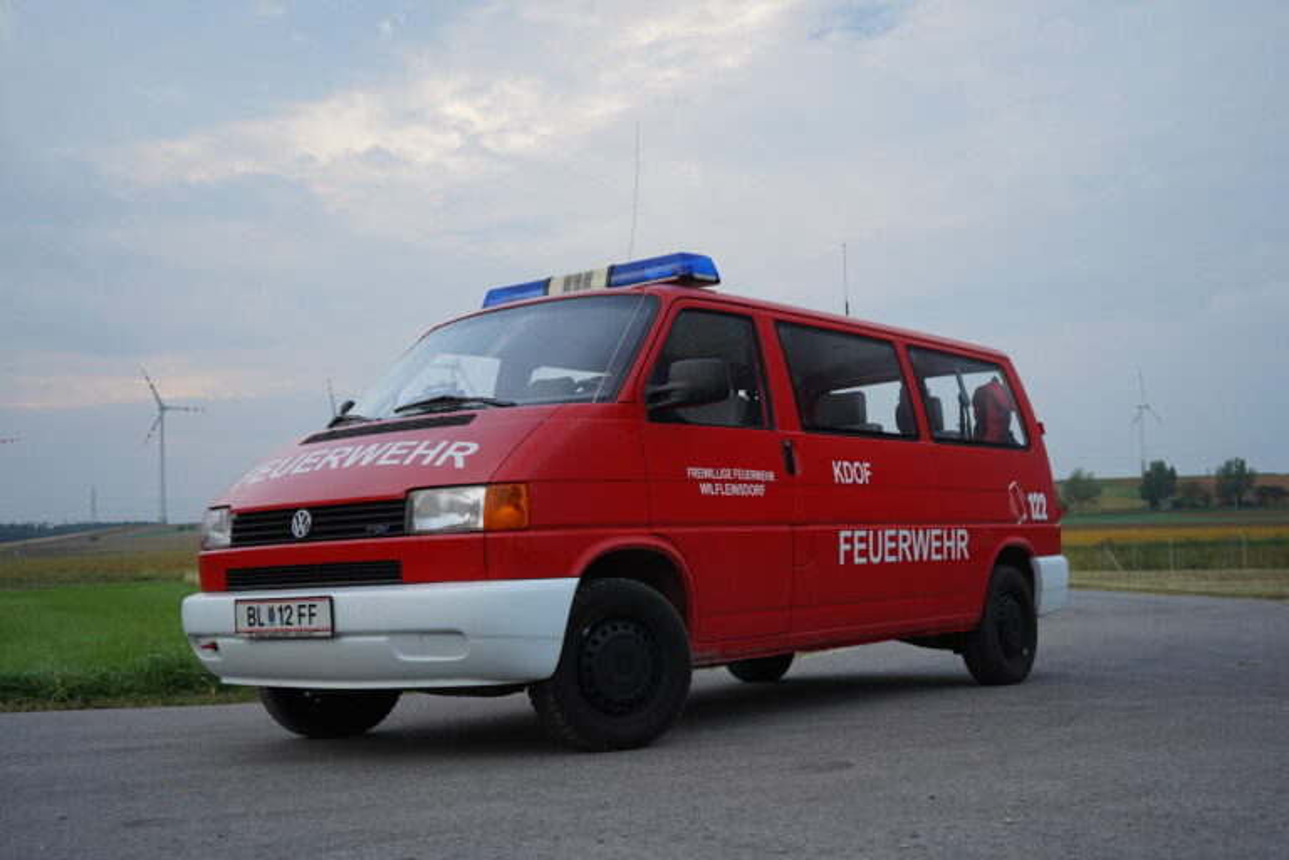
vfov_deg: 32.6
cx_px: 644
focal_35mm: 41
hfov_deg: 47.4
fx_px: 1468
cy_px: 430
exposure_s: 1/160
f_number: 4.5
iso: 2000
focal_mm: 41
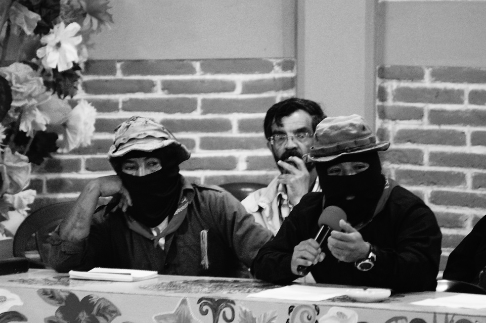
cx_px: 243
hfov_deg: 4.6
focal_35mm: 450
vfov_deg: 3.0
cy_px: 162
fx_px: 6068
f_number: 5.6
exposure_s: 1/25
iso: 3200
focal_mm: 300
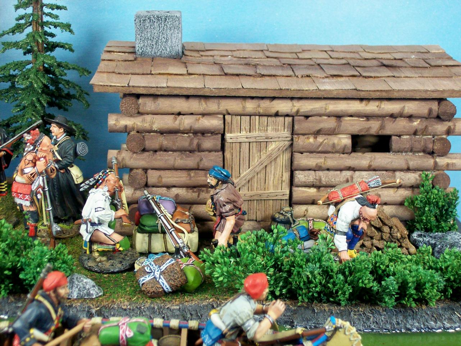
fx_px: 932
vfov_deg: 21.0
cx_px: 230
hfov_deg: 27.8
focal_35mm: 70
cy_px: 173
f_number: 3.8
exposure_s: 1/93.3
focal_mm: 11.6
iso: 160
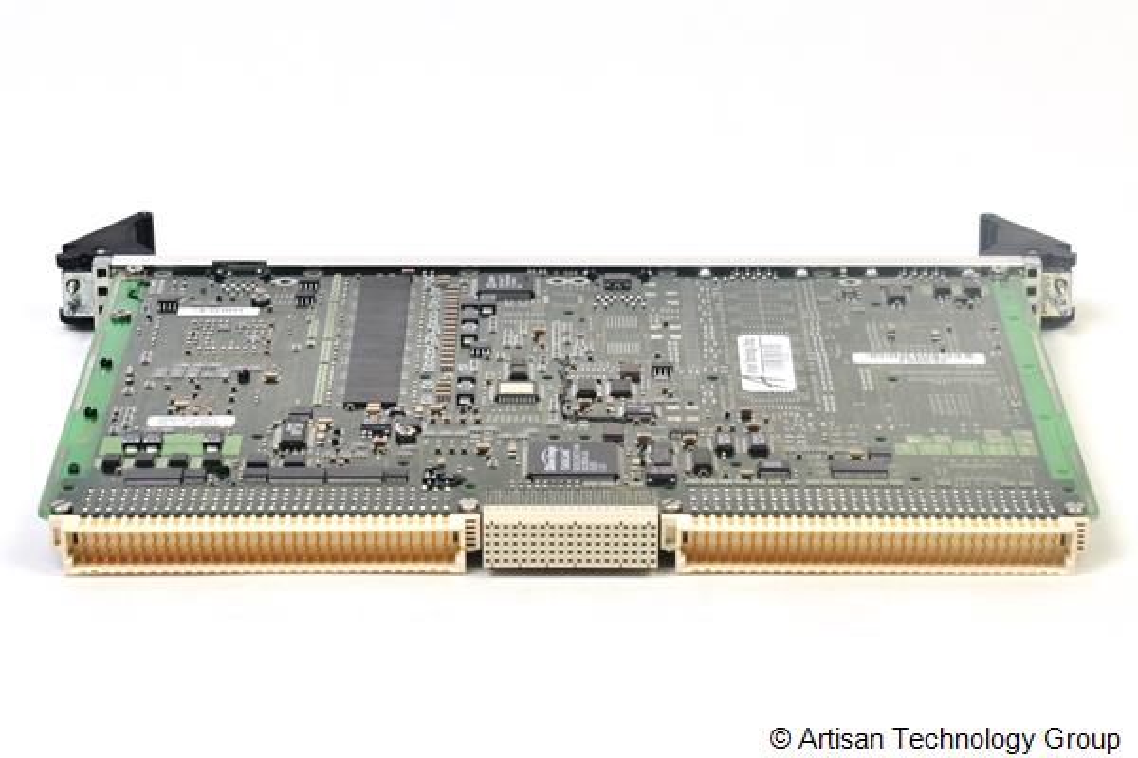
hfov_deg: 24.6
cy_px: 379
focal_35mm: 82
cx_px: 569
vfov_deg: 16.6
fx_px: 2608
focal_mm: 55
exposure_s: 1/200
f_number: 13
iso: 200
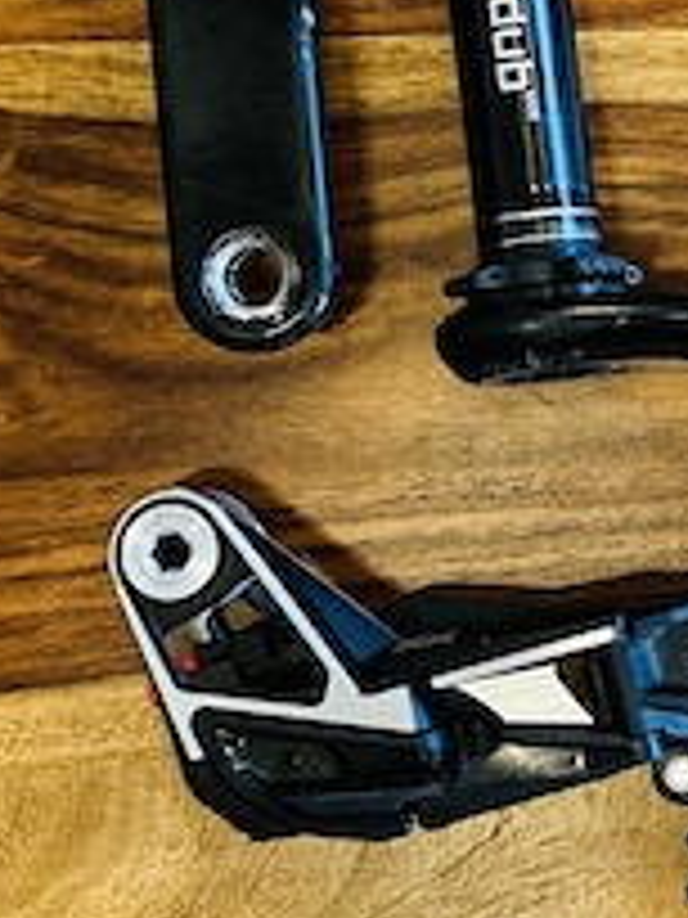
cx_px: 989
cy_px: 292
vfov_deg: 20.8
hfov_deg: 14.8
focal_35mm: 94
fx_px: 2491
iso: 400
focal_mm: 6.86
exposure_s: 1/60
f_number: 1.78
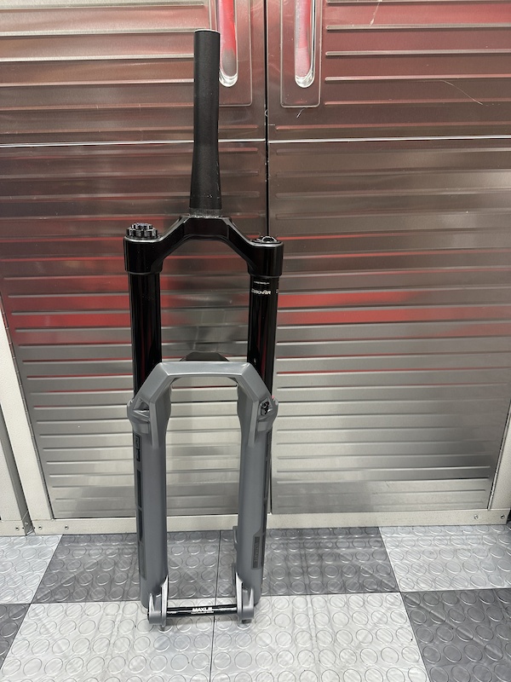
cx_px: 256
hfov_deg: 56.8
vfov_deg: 71.6
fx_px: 472
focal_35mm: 24
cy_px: 341
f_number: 1.78
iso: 160
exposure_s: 1/60
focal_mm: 6.86
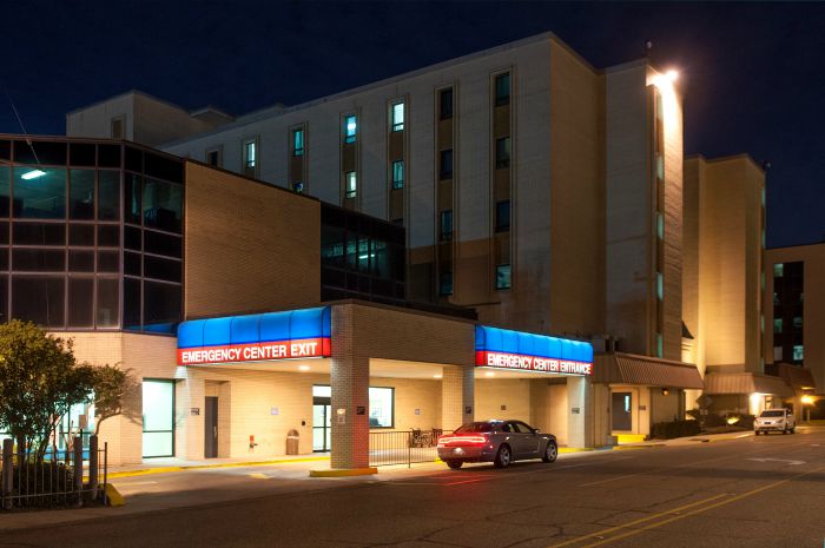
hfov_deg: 57.3
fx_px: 755
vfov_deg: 39.9
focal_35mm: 33
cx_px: 412
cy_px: 274
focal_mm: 22
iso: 320
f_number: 5
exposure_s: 1/2
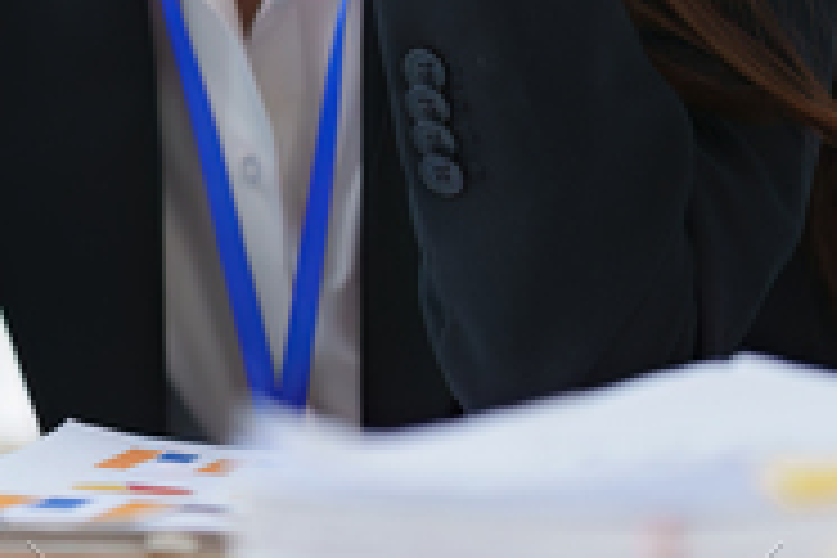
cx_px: -292
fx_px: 6277
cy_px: -223
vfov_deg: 5.1
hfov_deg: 7.5
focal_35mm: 270
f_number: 2
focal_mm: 85
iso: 250
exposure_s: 1/500
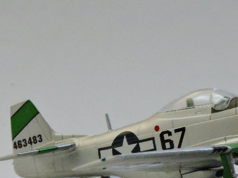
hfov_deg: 7.9
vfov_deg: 6.0
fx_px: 1712
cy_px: 138
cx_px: 209
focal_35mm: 249
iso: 1600
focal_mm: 20.6
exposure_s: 1/250
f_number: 5
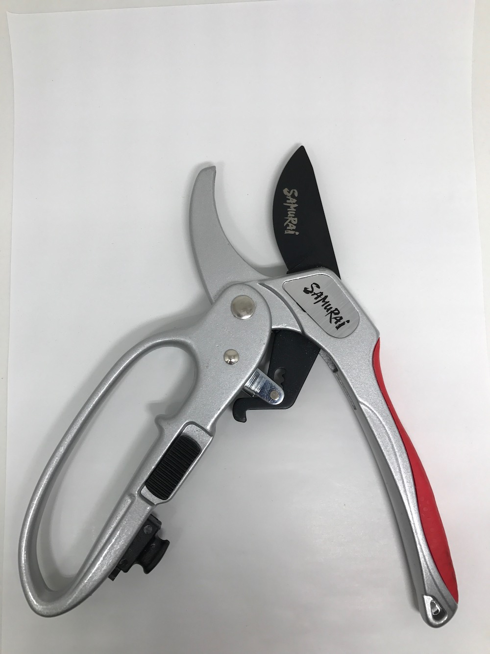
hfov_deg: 49.8
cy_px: 327
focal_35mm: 28
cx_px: 245
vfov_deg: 63.4
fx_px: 528
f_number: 1.8
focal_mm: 3.99
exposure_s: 1/100
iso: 25
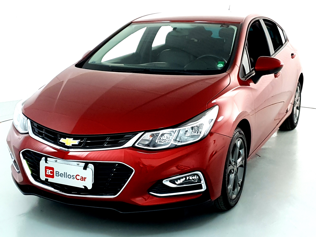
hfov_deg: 67.3
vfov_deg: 53.1
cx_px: 158
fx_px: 237
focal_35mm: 26
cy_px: 118
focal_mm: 4.32
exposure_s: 1/60
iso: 160
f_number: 1.5
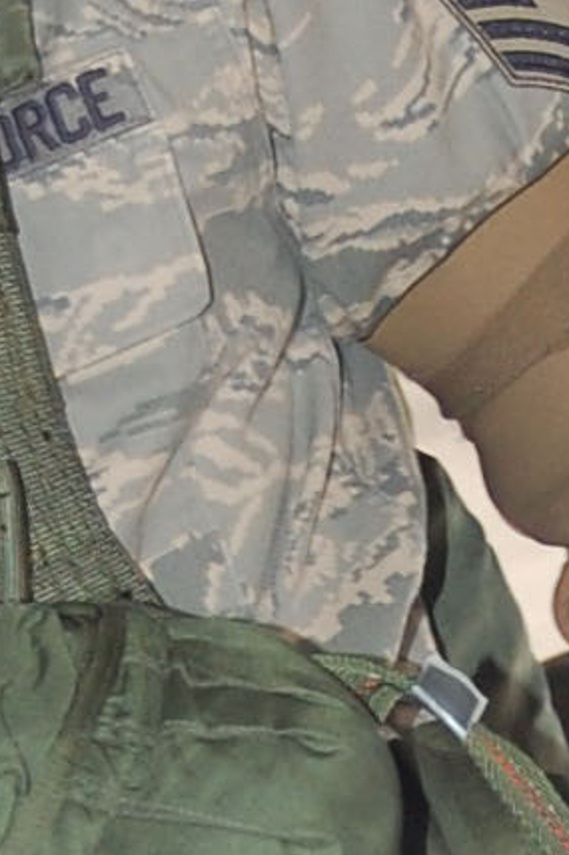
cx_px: 435
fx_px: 5754
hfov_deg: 5.7
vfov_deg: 8.4
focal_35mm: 243
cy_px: 955
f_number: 3.8
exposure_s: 1/200
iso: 400
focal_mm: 23
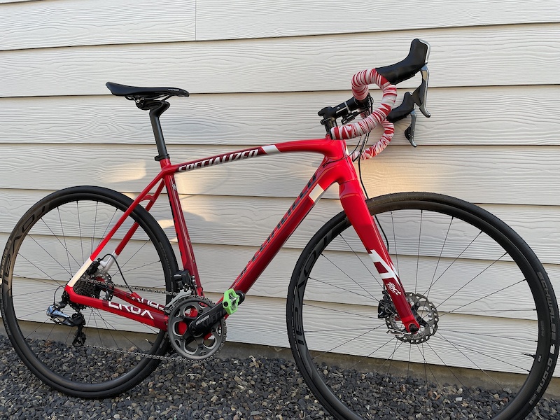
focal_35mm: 26
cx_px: 280
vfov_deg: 53.1
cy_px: 210
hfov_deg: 67.3
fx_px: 421
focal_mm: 4.2
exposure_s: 1/223
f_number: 1.6
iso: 32
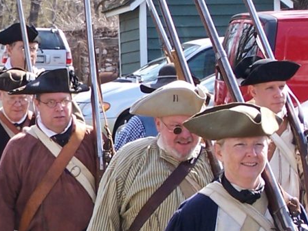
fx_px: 2287
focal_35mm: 257
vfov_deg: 5.8
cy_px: 150
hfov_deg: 7.7
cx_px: 19
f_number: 3.2
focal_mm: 12.4
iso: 80
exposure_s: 1/250
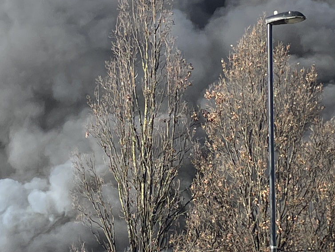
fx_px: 1346
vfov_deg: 10.7
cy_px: 76
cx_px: 142
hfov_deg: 14.2
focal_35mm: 139
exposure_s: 1/1855
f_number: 1.6
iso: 32
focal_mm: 4.2
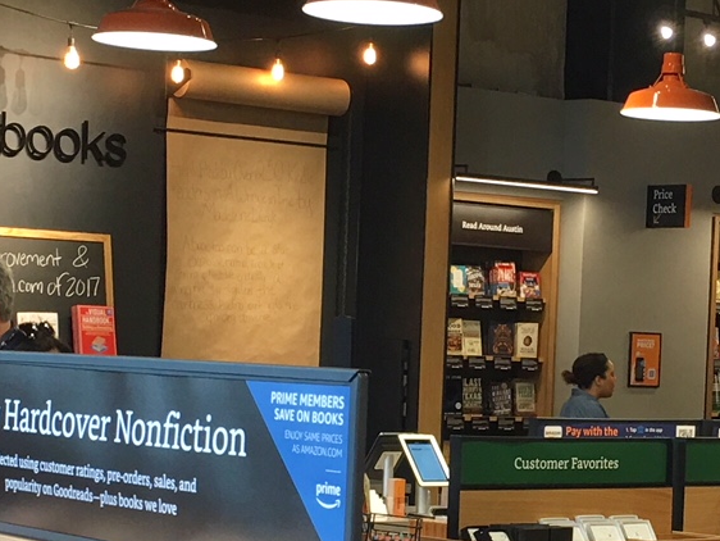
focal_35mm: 104
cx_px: 541
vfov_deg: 14.2
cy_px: 392
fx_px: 2164
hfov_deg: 18.8
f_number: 2.2
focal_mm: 4.15
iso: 25
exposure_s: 1/15
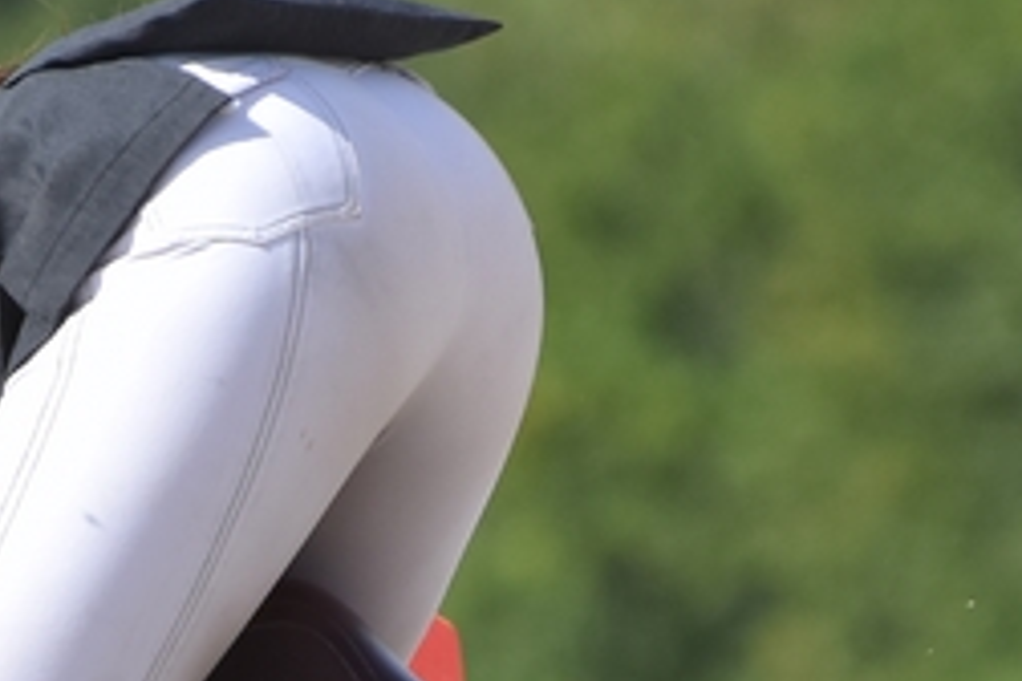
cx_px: -304
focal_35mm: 1430
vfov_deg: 1.0
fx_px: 40593
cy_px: 1050
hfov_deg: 1.4
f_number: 5.3
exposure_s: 1/3000
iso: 400
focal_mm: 200
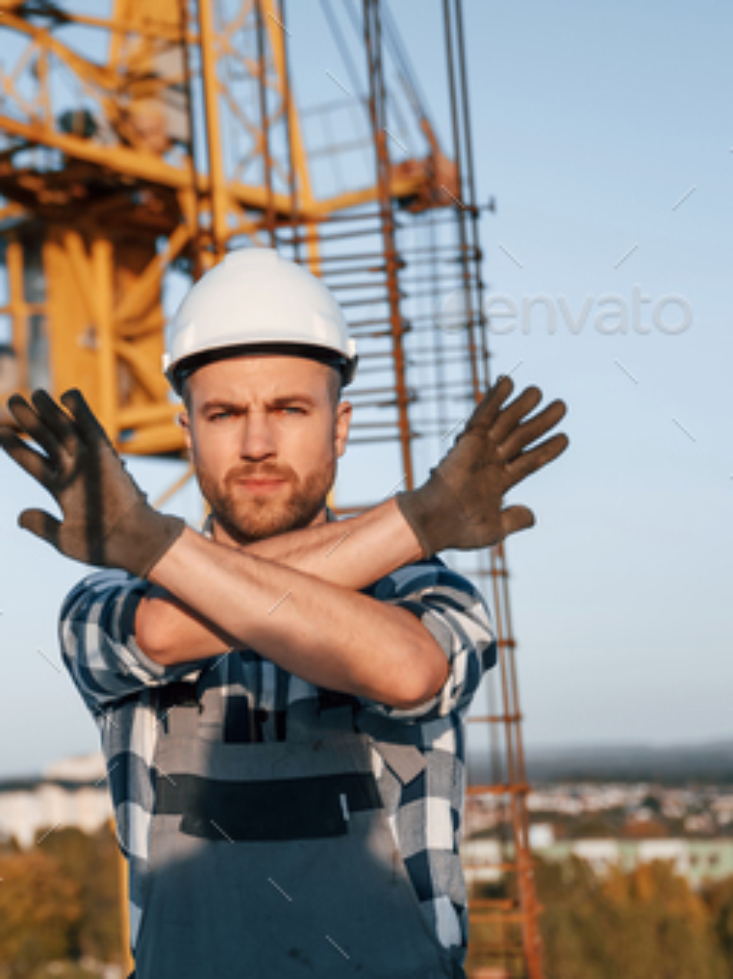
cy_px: 446
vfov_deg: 25.3
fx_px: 2175
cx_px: 121
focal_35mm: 77
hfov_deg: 18.9
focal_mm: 46
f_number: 2.8
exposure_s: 1/2500
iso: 100
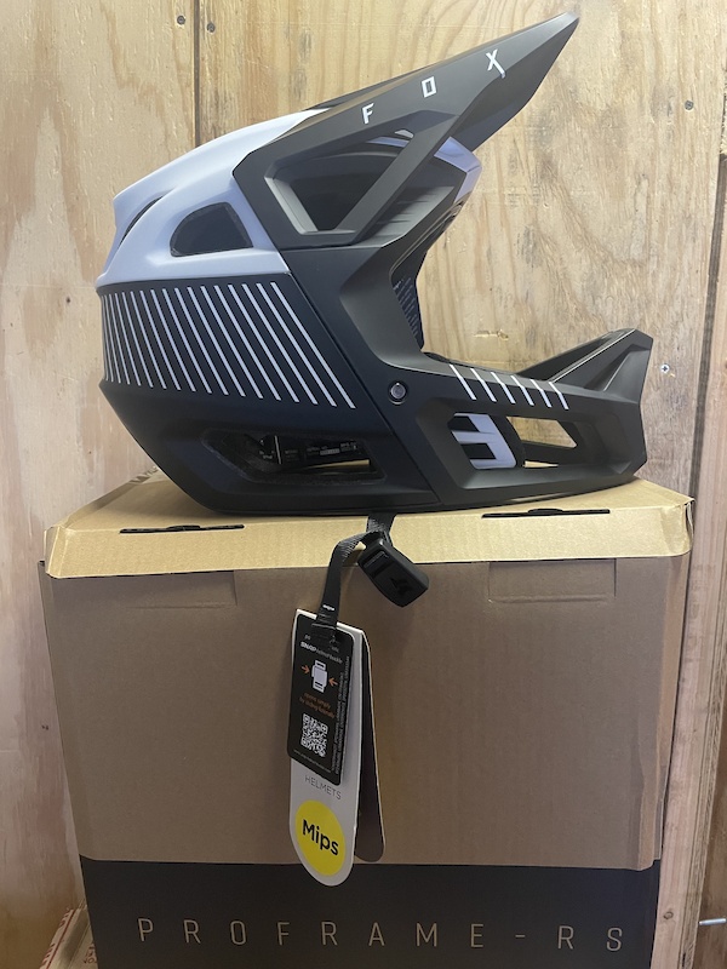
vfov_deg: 67.3
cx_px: 364
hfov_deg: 53.1
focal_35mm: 26
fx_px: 728
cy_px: 484
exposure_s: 1/40
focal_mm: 4.2
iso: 500
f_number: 1.6
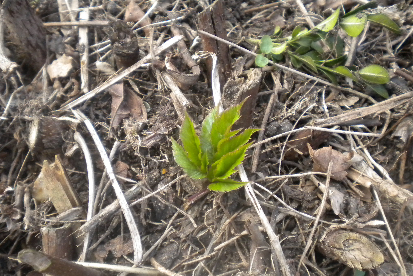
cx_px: 206
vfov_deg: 35.9
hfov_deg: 51.9
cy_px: 157
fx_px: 424
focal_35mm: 37
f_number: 3.1
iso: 400
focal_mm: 6.3
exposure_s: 1/500
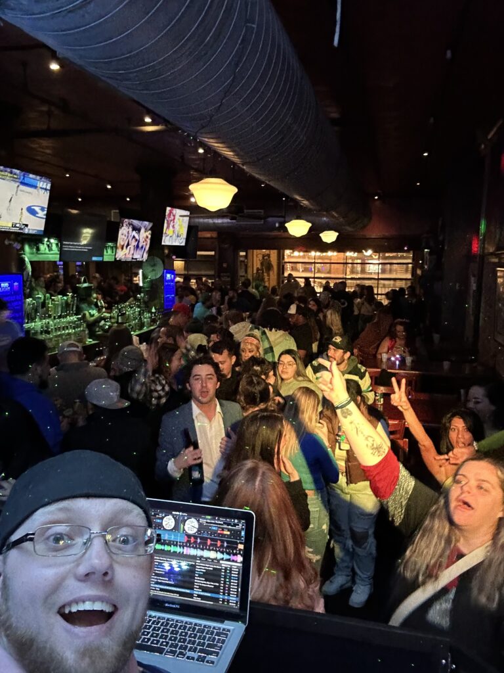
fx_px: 582
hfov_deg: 46.8
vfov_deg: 60.0
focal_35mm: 30
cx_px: 252
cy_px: 336
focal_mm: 2.69
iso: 640
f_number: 1.9
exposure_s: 1/17
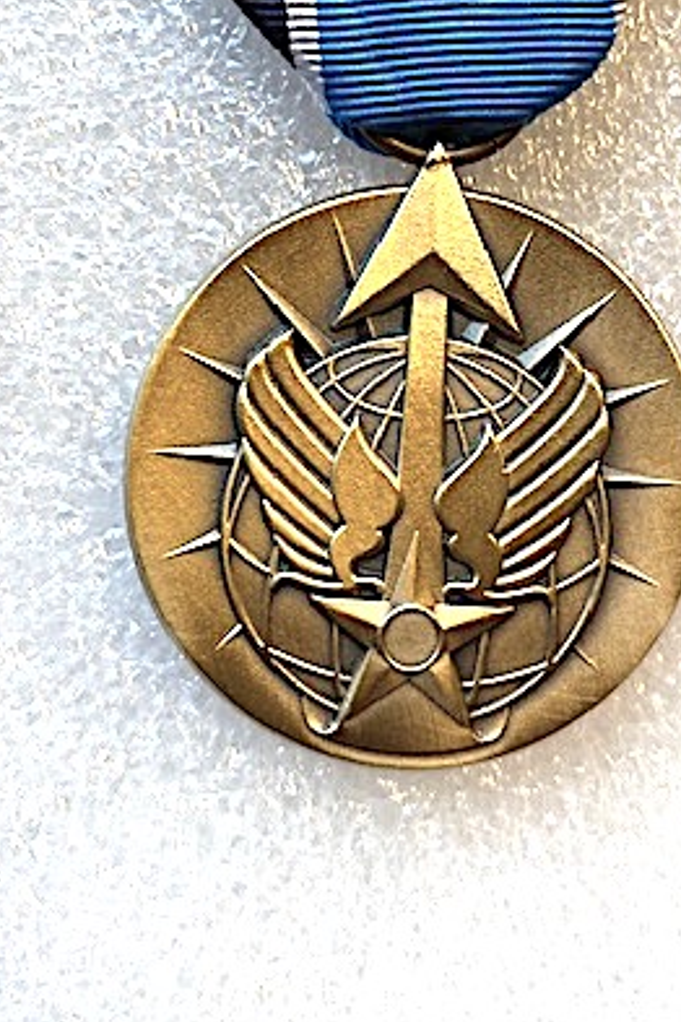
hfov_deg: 30.5
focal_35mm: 44
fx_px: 1248
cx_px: 379
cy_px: 242
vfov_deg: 42.9
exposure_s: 1/120
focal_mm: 4.25
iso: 125
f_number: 1.8
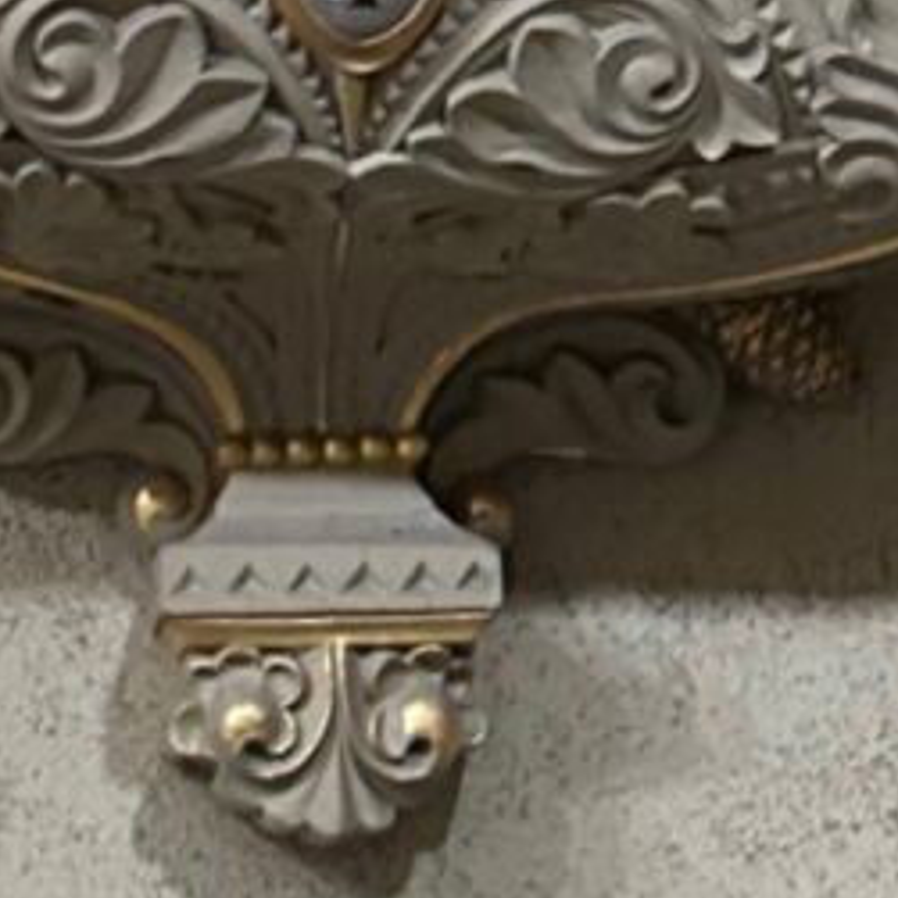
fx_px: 5078
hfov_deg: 10.1
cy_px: -1156
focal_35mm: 173
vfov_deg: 9.2
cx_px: 243
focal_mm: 6.86
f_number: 1.78
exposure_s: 1/40
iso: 1000
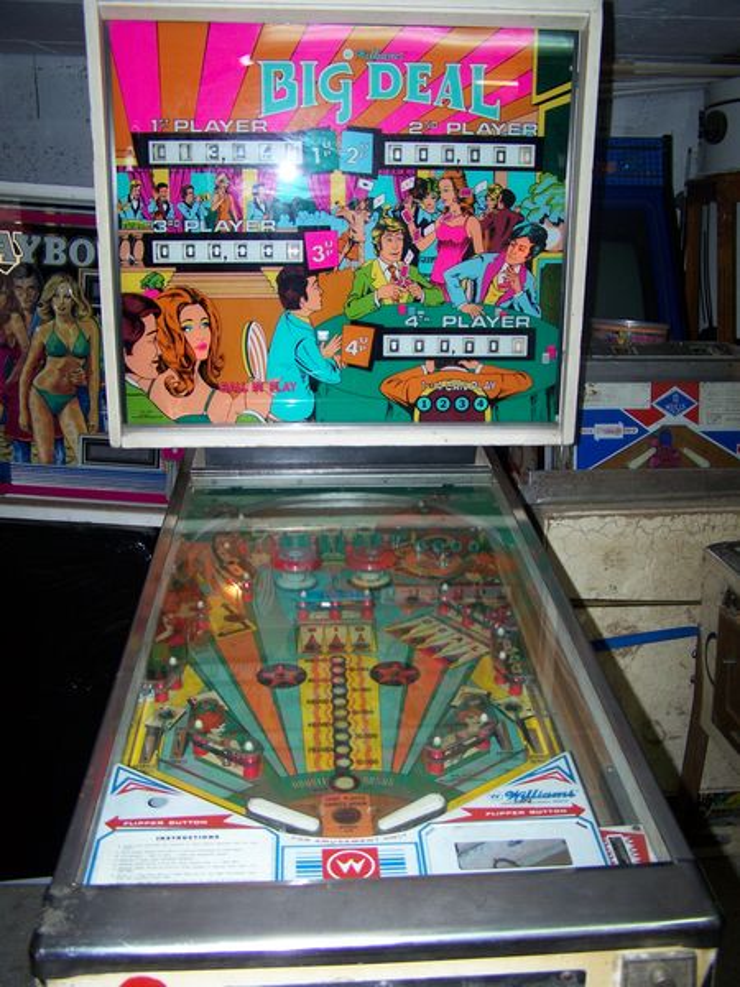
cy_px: 494
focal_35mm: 38
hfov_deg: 37.7
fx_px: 1083
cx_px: 370
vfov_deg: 49.0
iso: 80
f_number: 2.8
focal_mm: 6.3
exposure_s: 1/60
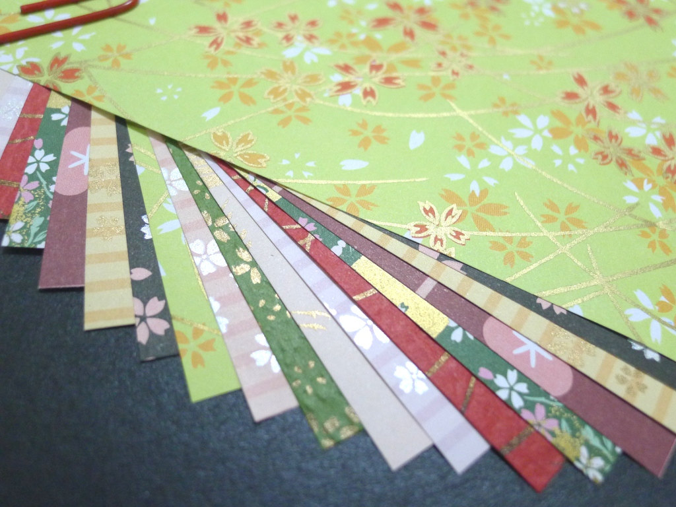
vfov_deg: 46.8
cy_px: 254
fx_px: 586
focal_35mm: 30
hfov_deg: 60.0
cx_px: 338
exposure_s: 1/50
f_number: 2.2
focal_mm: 6.4
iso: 400
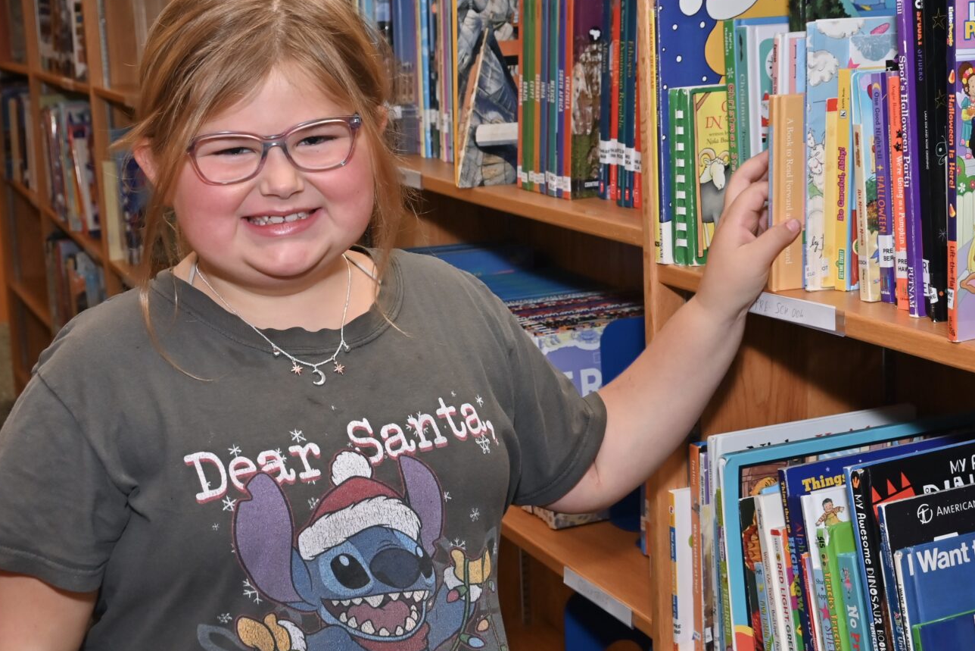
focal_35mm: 62
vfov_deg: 21.9
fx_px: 1679
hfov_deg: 32.4
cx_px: 462
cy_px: 268
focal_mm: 35
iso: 800
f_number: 6.3
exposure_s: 1/100
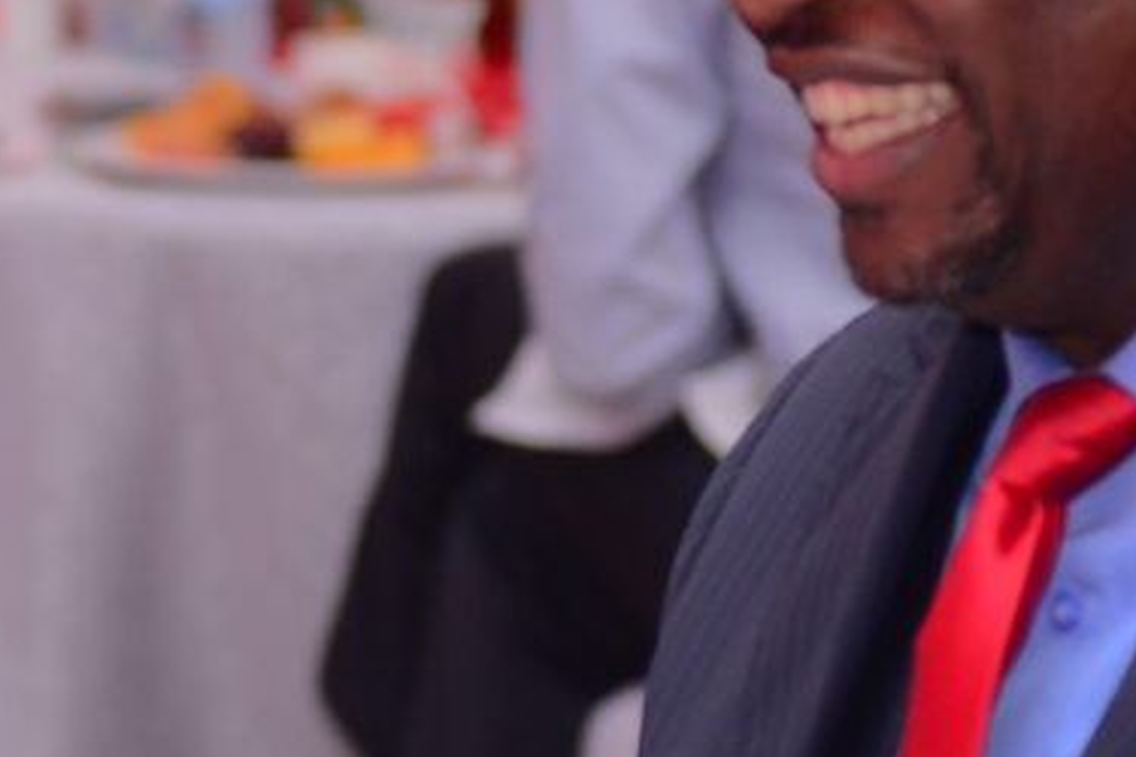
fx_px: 10349
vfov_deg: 4.2
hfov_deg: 6.2
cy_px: 233
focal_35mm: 328
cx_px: -218
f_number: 4
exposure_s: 1/200
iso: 1000
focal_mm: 80
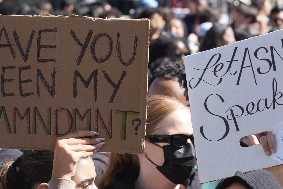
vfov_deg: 7.5
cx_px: 126
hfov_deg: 11.3
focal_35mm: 182
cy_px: 99
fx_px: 1431
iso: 250
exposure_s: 1/200
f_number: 9
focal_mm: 131
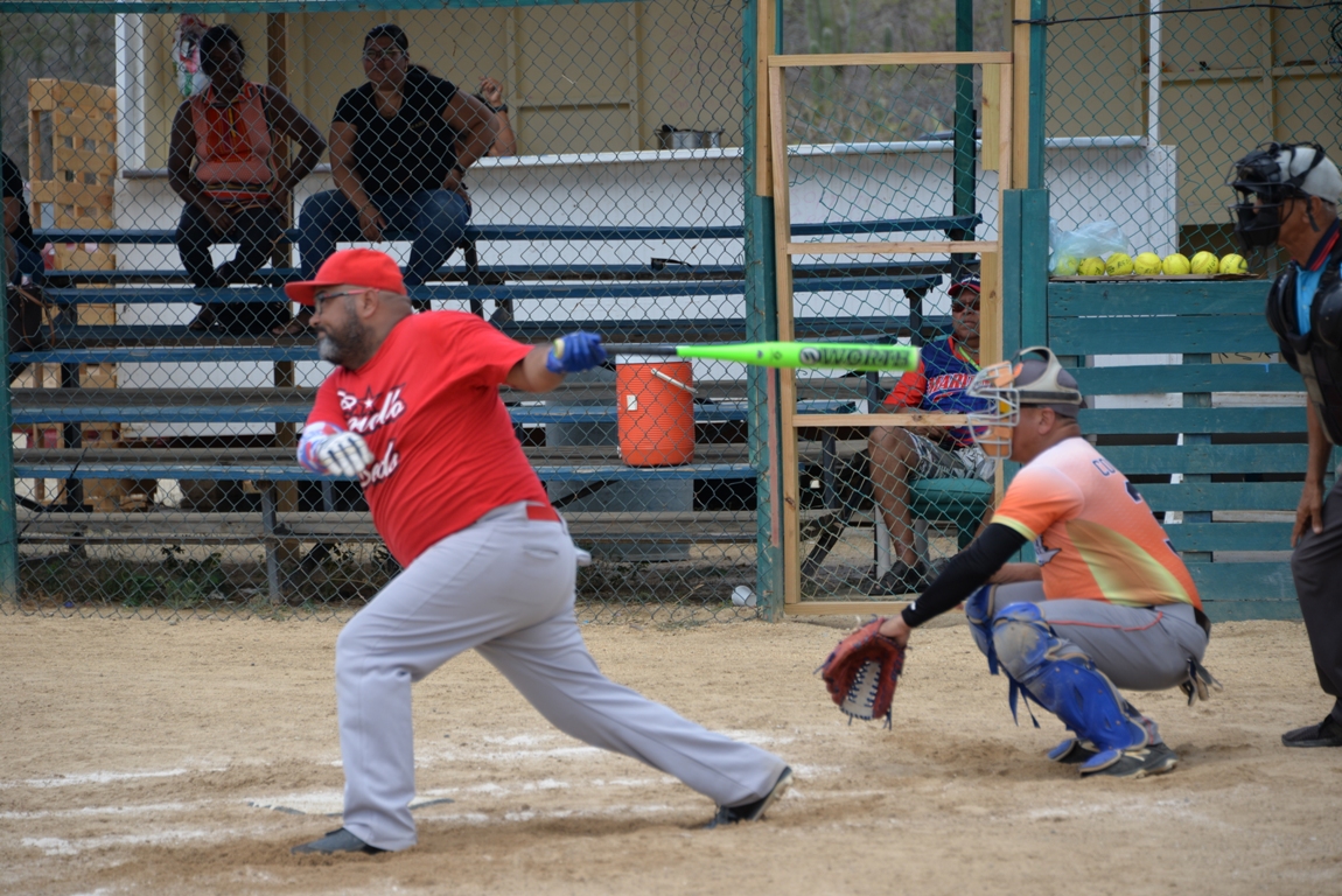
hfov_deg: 10.8
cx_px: 671
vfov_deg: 7.2
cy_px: 448
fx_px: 7086
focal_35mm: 190
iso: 200
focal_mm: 190
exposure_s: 1/640
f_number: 5.6
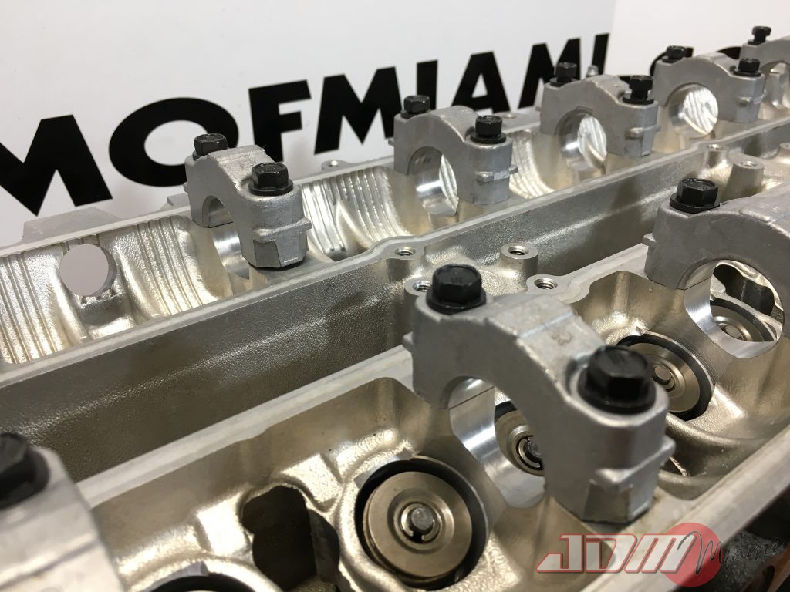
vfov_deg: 48.2
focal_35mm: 29
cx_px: 395
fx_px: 662
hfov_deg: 61.7
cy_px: 296
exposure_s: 1/30
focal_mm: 4.15
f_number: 2.2
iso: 25
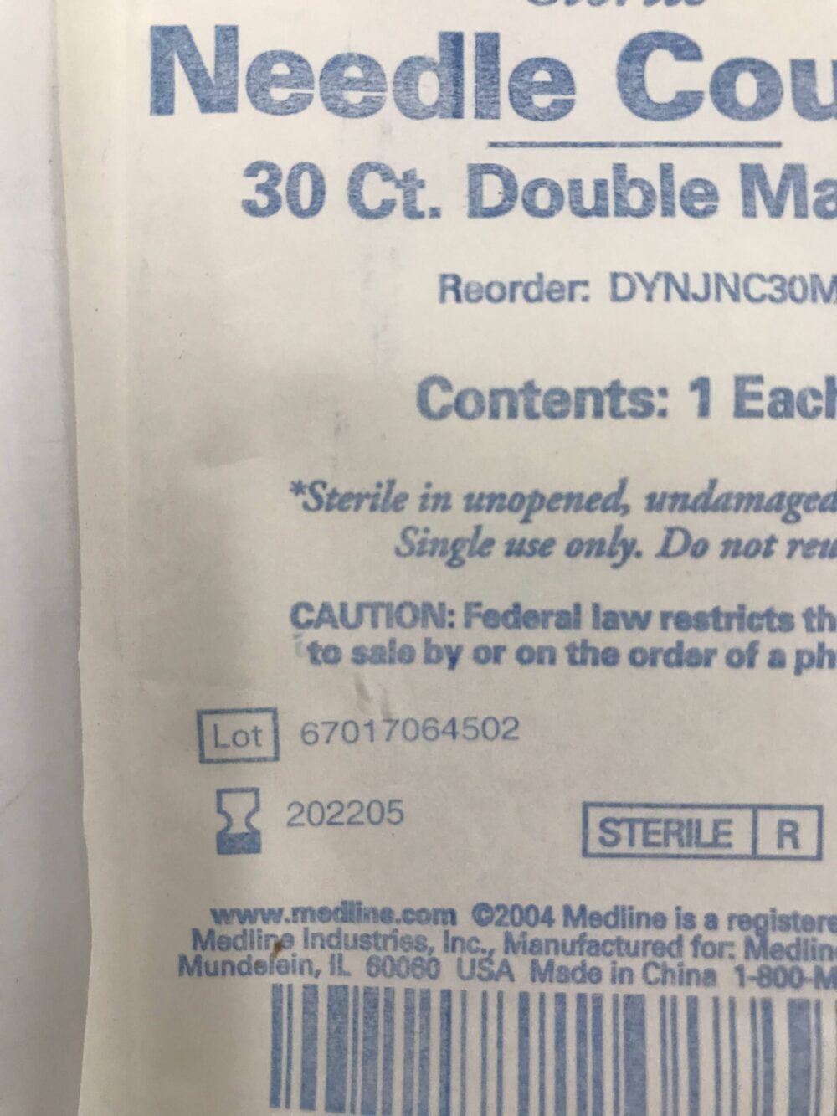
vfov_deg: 63.4
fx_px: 903
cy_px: 558
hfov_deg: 49.8
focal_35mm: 28
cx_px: 418
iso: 25
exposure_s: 1/40
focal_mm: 3.99
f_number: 1.8
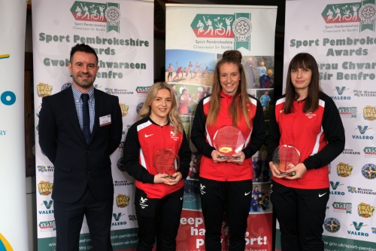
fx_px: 355
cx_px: 188
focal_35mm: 34
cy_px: 126
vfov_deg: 38.9
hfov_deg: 55.8
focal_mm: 22.7
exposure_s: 1/60
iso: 400
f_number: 7.1
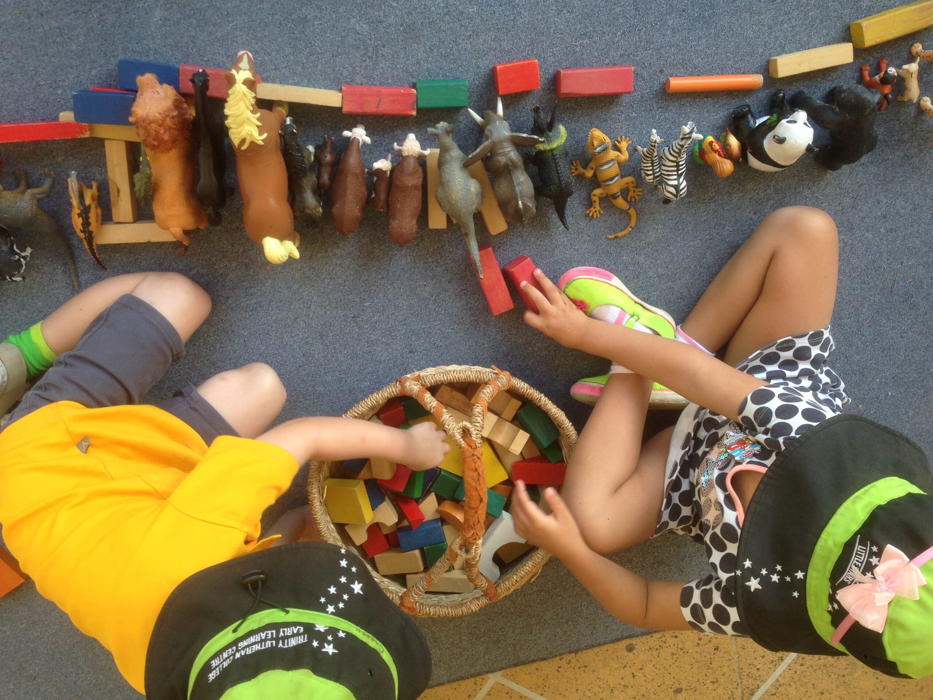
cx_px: 466
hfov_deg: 55.4
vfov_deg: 42.9
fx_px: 889
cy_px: 350
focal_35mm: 33
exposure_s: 1/120
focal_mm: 4.13
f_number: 2.4
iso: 64
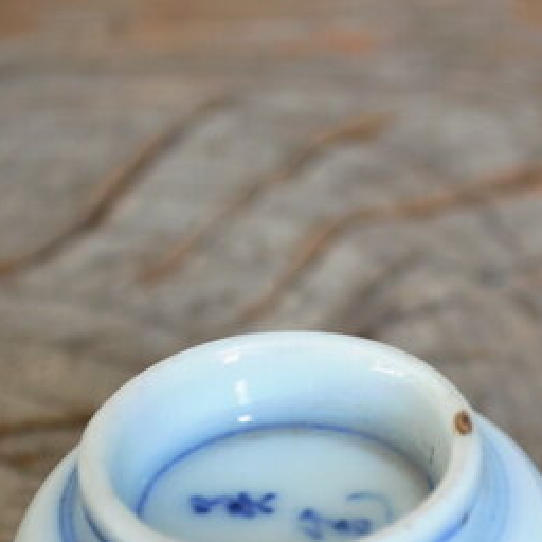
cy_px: 432
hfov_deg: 11.4
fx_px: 2710
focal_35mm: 153
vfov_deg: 11.4
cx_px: 462
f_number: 5.6
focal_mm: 48
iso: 800
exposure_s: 1/15
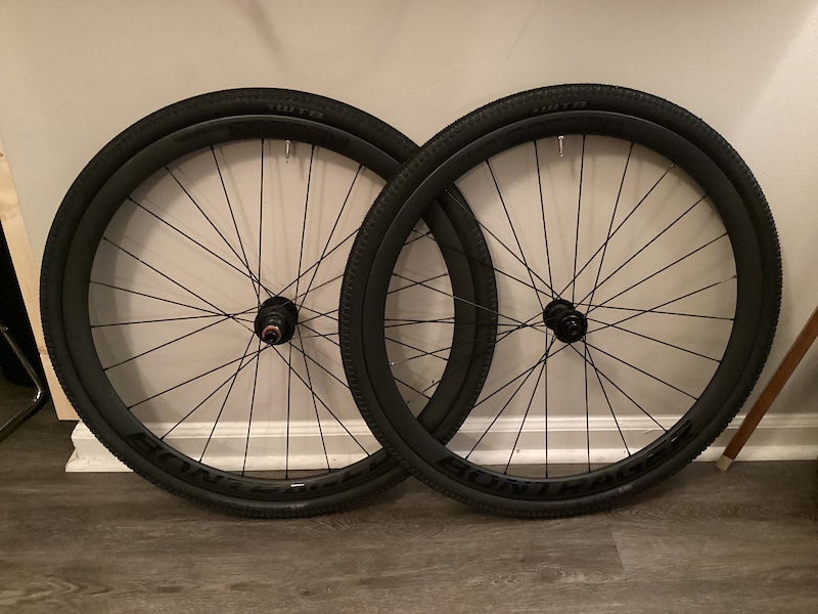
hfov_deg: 58.4
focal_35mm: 31
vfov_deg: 45.4
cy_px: 307
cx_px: 409
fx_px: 733
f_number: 2.4
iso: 640
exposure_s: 1/17
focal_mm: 3.3
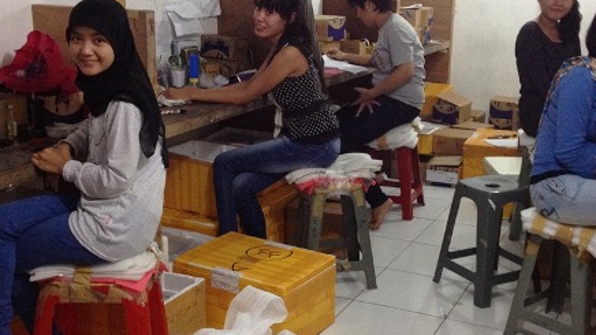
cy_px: 157
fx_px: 885
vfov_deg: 21.4
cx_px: 321
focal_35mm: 56
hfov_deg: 37.2
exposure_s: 1/20
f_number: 2.4
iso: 250
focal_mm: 4.28
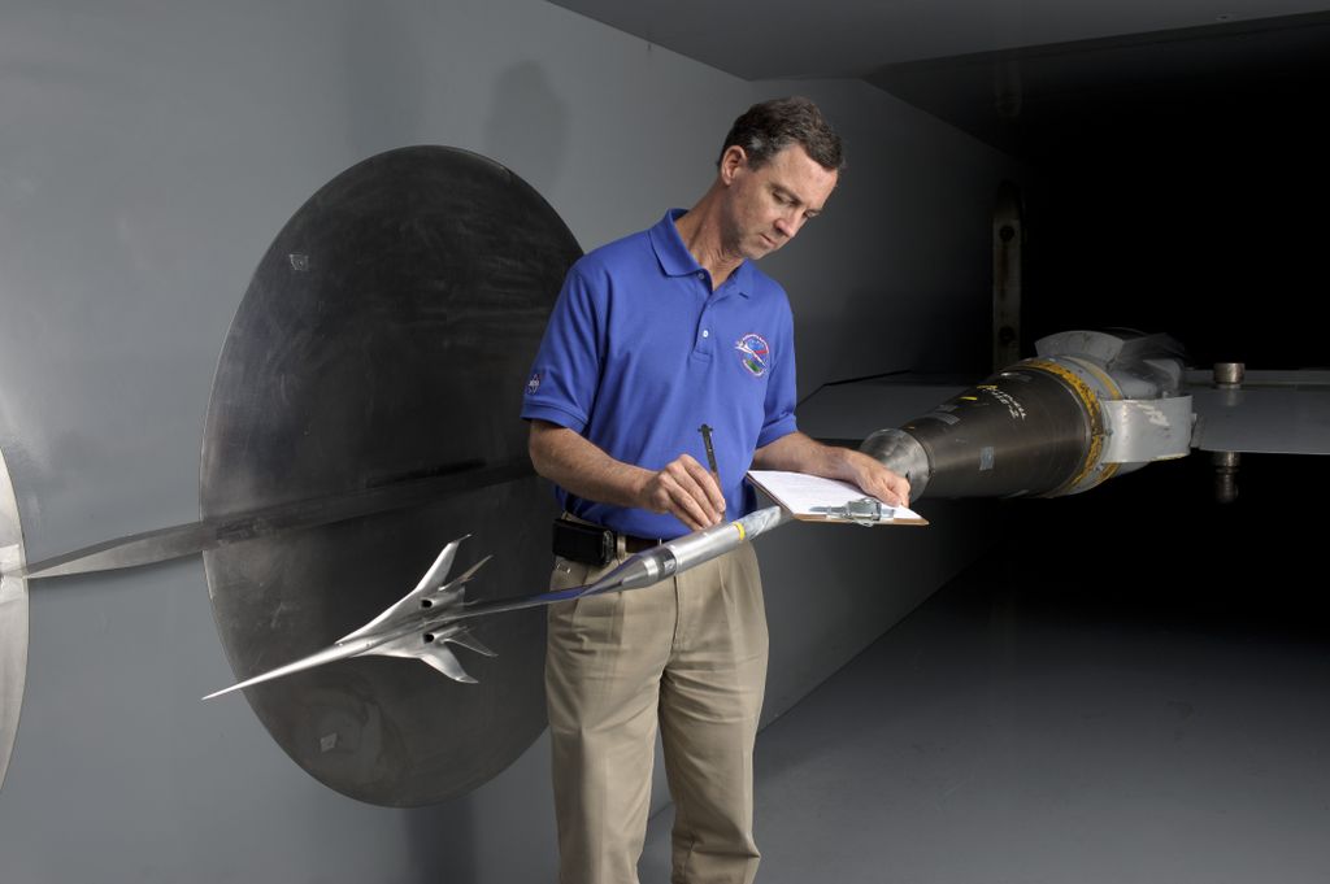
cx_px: 665
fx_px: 1181
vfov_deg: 41.1
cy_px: 442
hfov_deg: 58.8
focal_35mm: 32
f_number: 8
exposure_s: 1/125
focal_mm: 32
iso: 200
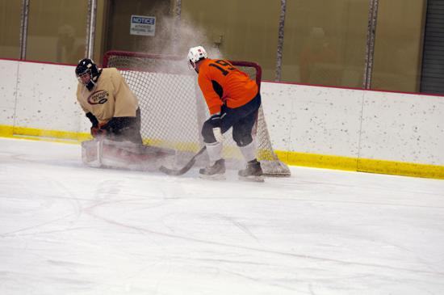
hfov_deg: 8.6
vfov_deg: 5.7
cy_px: 148
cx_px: 222
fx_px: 2956
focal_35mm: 240
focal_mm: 160
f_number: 3.5
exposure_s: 1/250
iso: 640
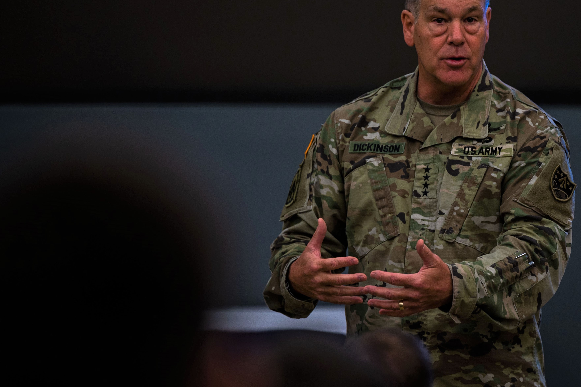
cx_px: 367
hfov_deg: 7.9
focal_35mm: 260
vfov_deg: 5.3
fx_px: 4193
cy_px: 167
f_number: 2.8
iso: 200
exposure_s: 1/160
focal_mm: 200
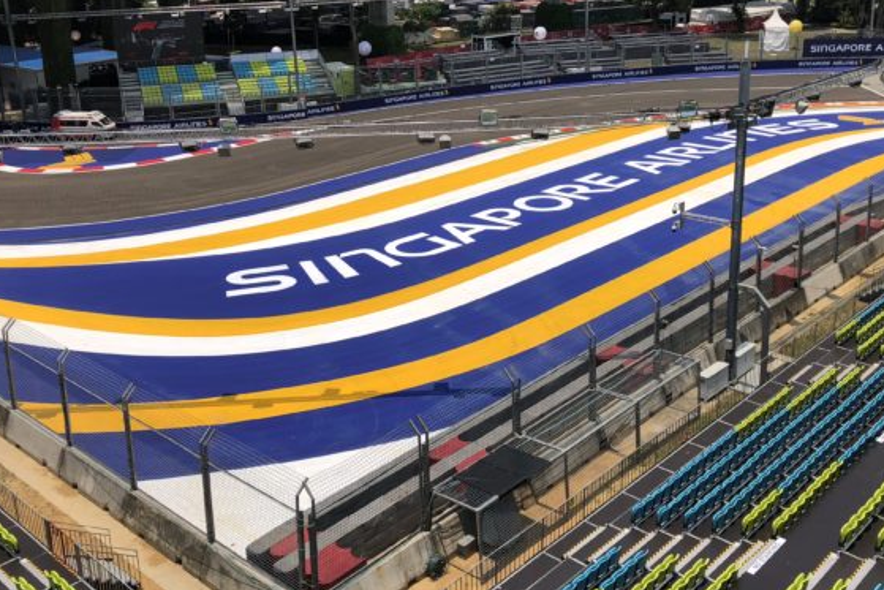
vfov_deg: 33.2
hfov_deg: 48.4
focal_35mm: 40
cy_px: 214
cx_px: 460
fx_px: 982
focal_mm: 3.99
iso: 25
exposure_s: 1/3205
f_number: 1.8
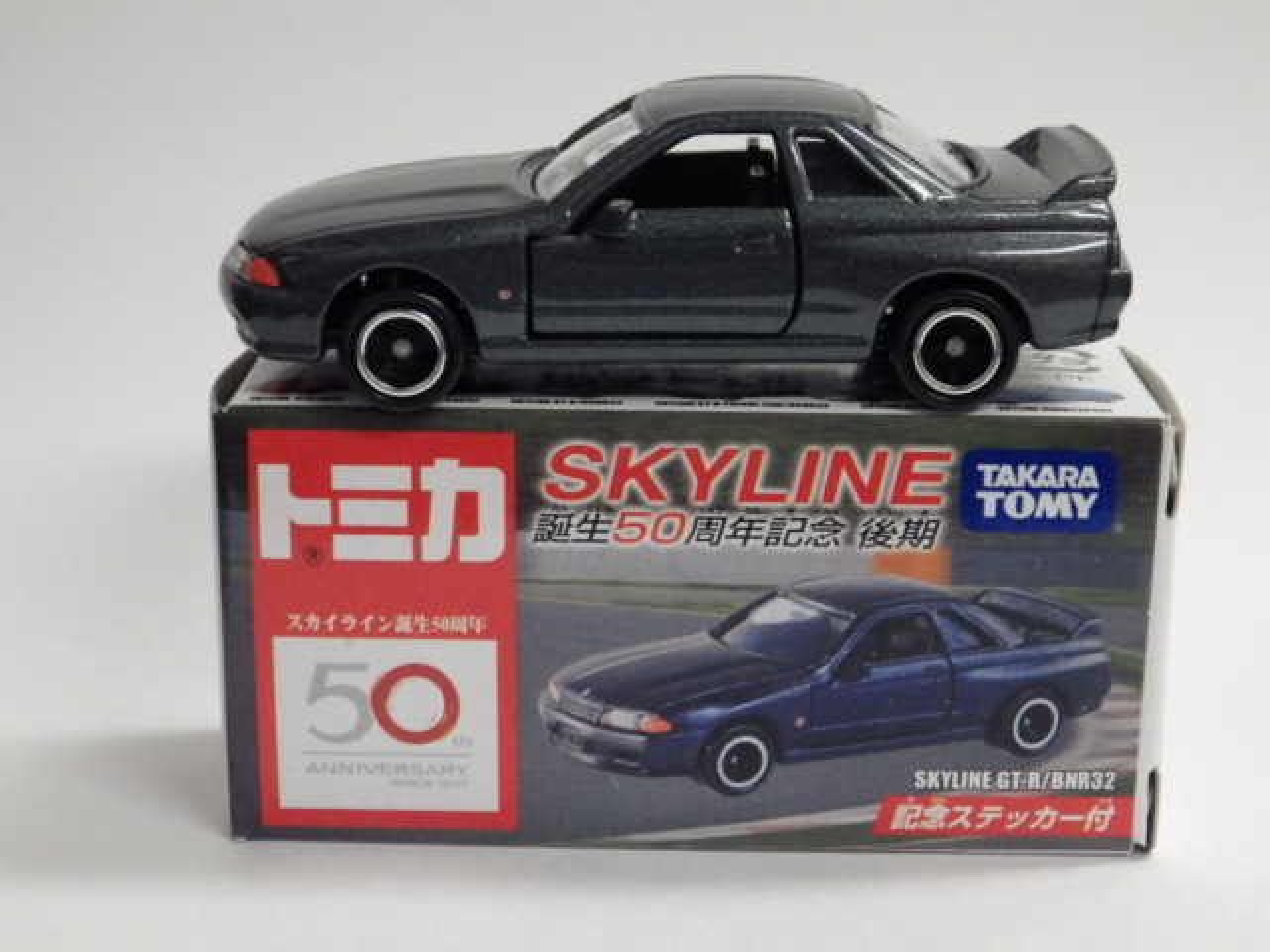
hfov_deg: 27.4
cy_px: 476
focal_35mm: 71
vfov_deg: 20.7
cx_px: 635
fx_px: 2605
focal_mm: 12.8
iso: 800
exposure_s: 1/60
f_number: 4.2
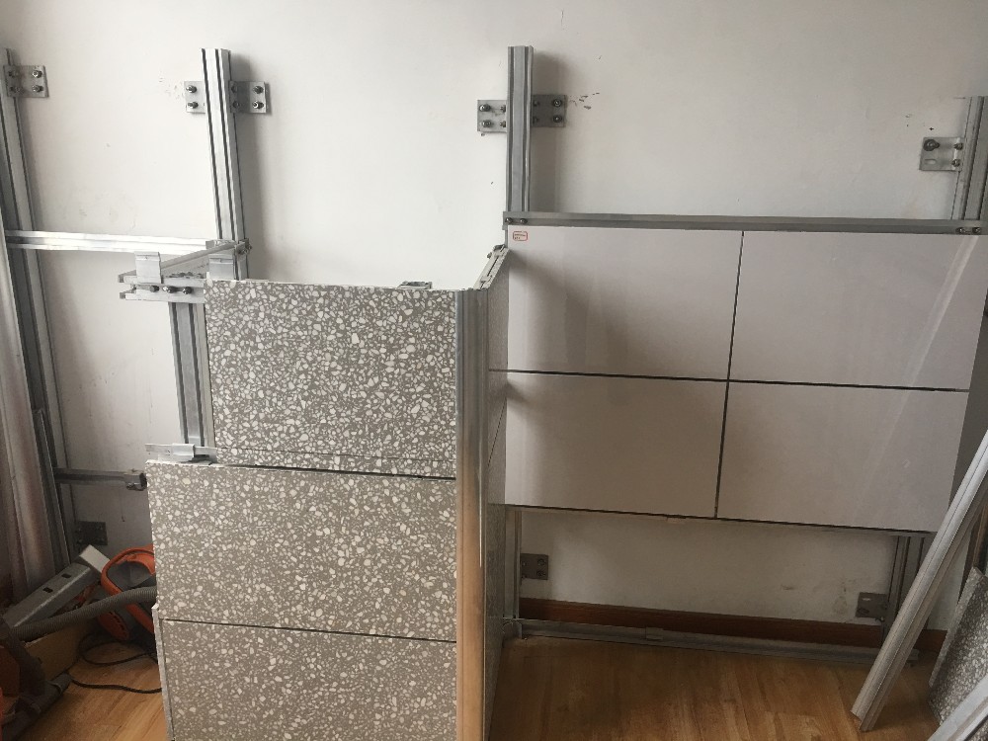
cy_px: 370
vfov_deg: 48.2
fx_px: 828
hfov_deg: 61.7
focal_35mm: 29
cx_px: 494
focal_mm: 4.15
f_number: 2.2
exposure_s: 1/33
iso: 40
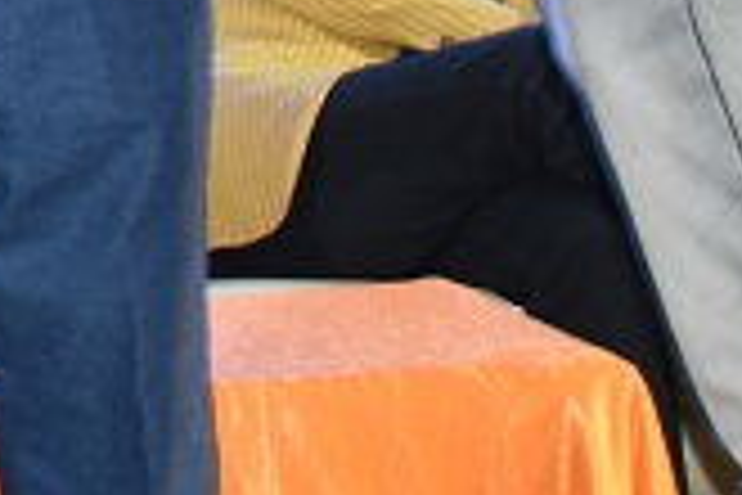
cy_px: -734
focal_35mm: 164
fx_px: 3380
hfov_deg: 11.8
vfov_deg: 7.7
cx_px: -481
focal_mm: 18
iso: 100
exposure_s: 1/10
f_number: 3.5
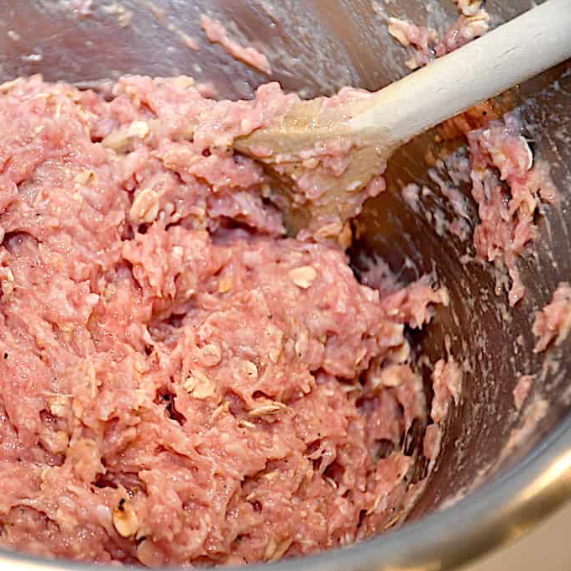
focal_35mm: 119
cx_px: 159
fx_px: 2221
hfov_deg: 14.6
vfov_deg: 14.7
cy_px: 286
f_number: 5
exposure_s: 1/60
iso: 900
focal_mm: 62
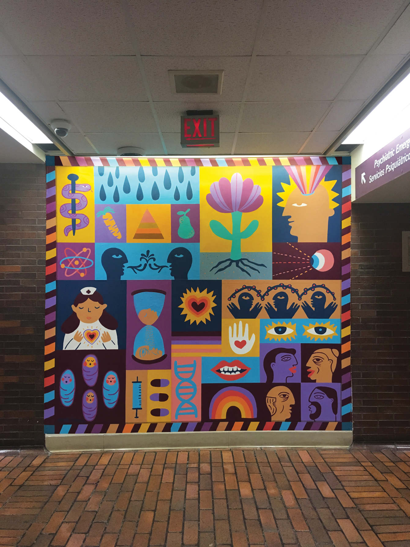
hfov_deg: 48.2
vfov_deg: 61.7
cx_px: 205
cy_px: 274
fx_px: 458
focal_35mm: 29
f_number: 2.2
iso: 125
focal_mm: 4.15
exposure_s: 1/30
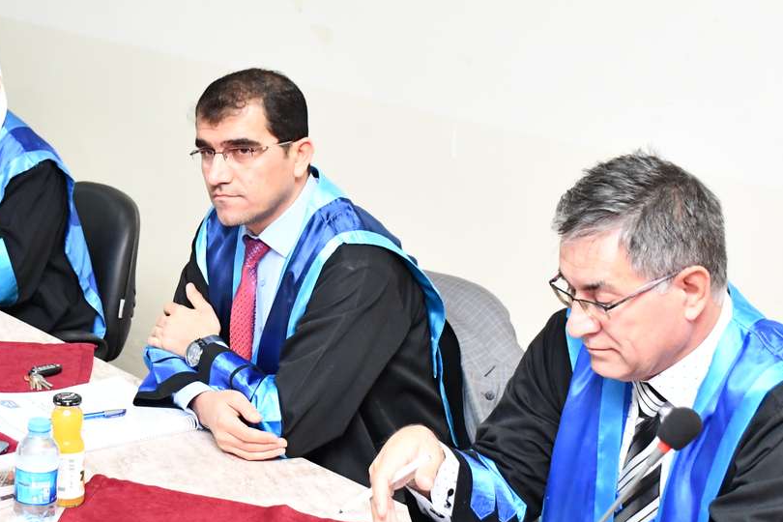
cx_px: 140
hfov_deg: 25.8
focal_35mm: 77
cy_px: 313
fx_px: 1675
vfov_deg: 17.7
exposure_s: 1/100
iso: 3200
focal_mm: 26
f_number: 3.8
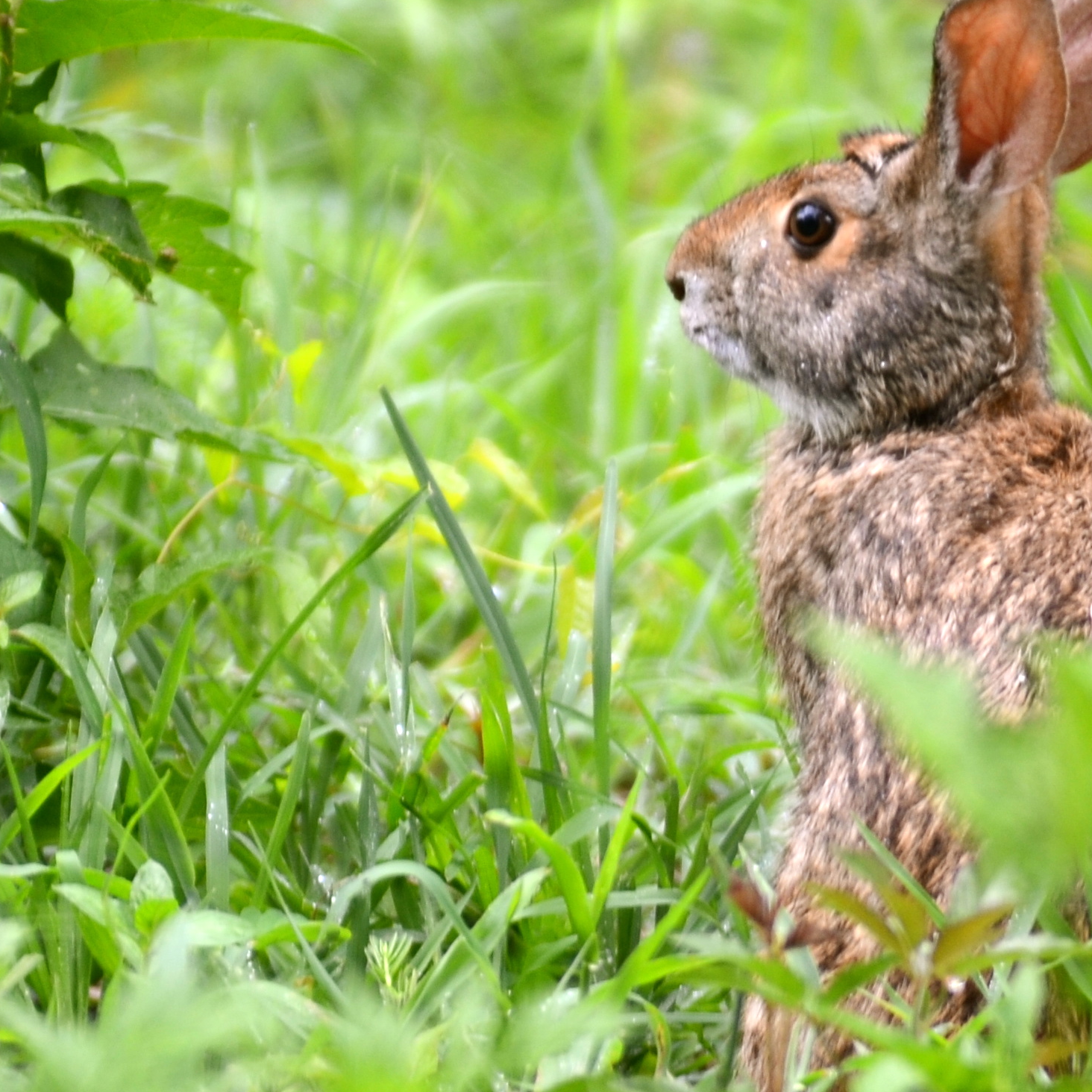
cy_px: 412
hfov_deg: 2.6
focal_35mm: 680
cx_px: 461
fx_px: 24269
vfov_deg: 2.6
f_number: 2.8
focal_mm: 200
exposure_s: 1/80
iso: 160
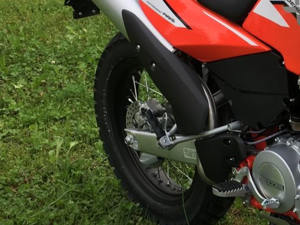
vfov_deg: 14.9
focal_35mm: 99
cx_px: 322
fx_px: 858
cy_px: 103
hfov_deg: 19.1
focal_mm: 4.15
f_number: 2.2
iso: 25
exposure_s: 1/354
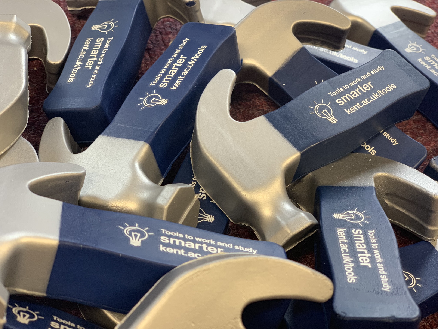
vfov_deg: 28.0
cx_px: 219
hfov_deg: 36.8
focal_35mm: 52
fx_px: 658
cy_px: 164
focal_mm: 6
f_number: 2.4
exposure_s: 1/60
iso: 125
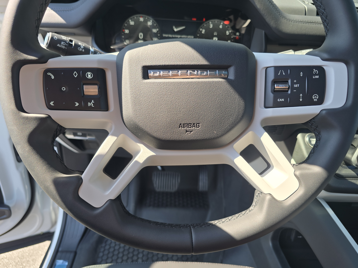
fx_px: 238
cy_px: 134
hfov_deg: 73.9
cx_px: 179
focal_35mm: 23
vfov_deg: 58.9
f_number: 1.7
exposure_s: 1/97.4
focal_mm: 6.3
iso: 12
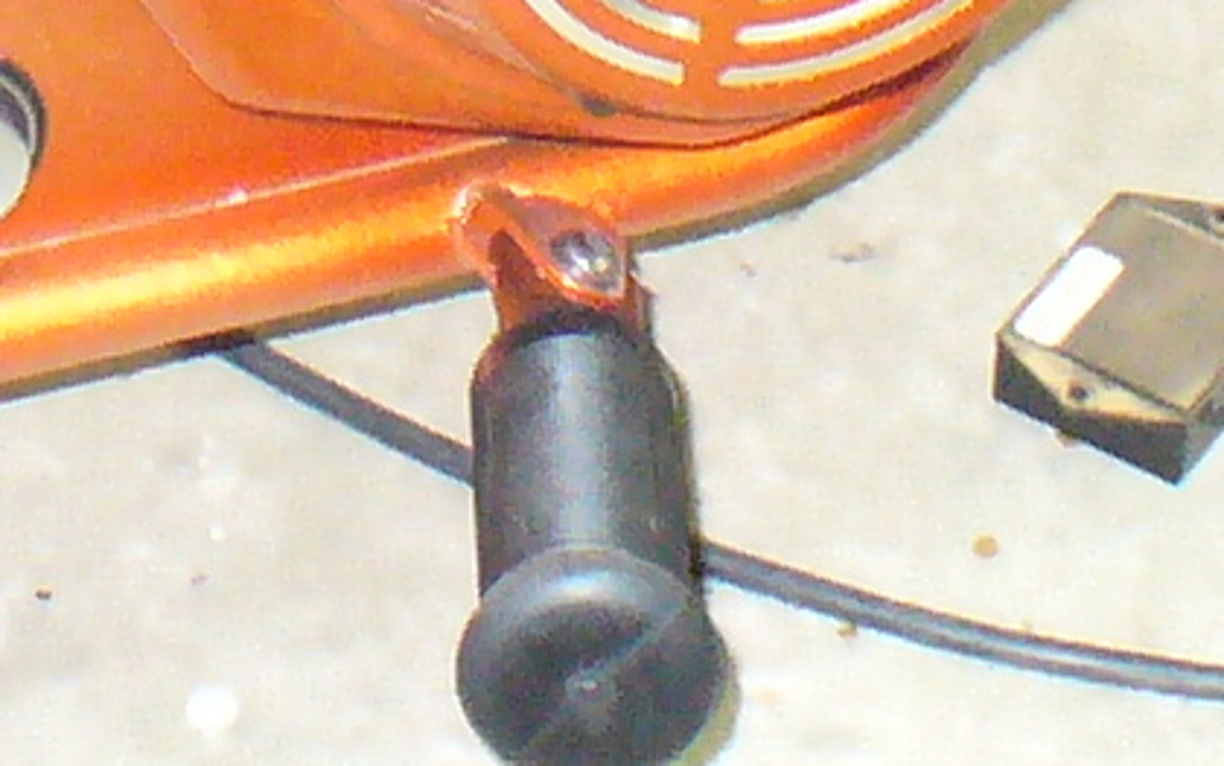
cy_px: -1185
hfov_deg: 8.7
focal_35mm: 239
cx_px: -96
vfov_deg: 5.3
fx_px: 7977
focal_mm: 6.1
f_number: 2.8
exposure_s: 1/30
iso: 400
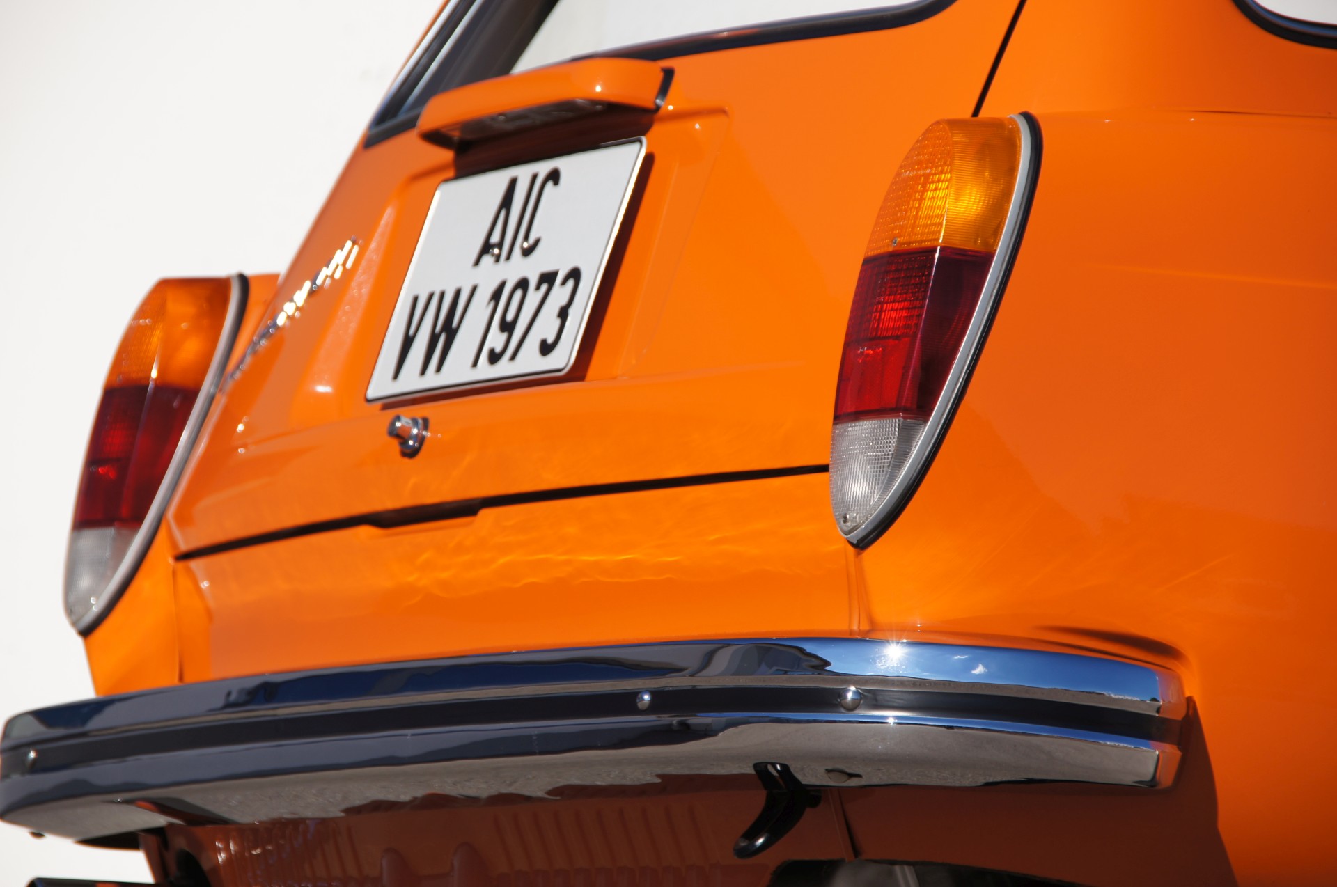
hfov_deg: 10.2
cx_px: 668
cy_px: 444
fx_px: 7509
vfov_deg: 6.8
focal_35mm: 202
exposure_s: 1/400
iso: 100
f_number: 8
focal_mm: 135
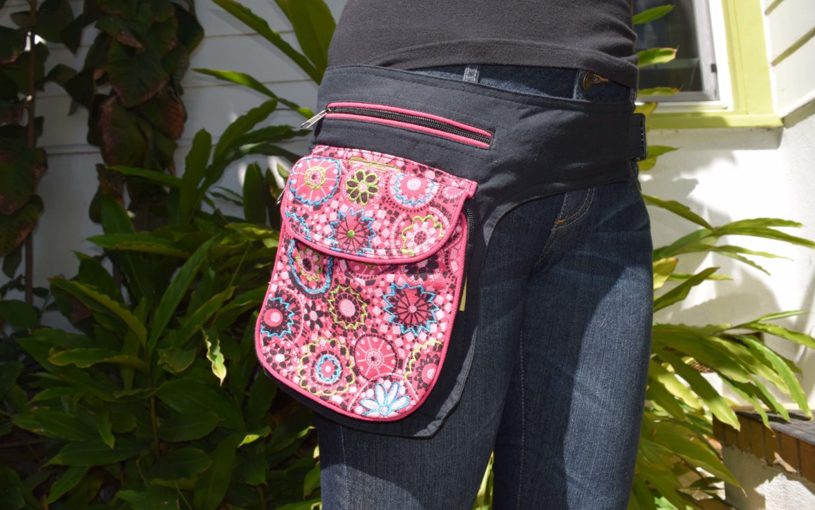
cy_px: 237
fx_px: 622
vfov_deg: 44.5
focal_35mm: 28
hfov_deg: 66.5
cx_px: 401
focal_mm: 18
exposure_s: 1/200
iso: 100
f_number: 9
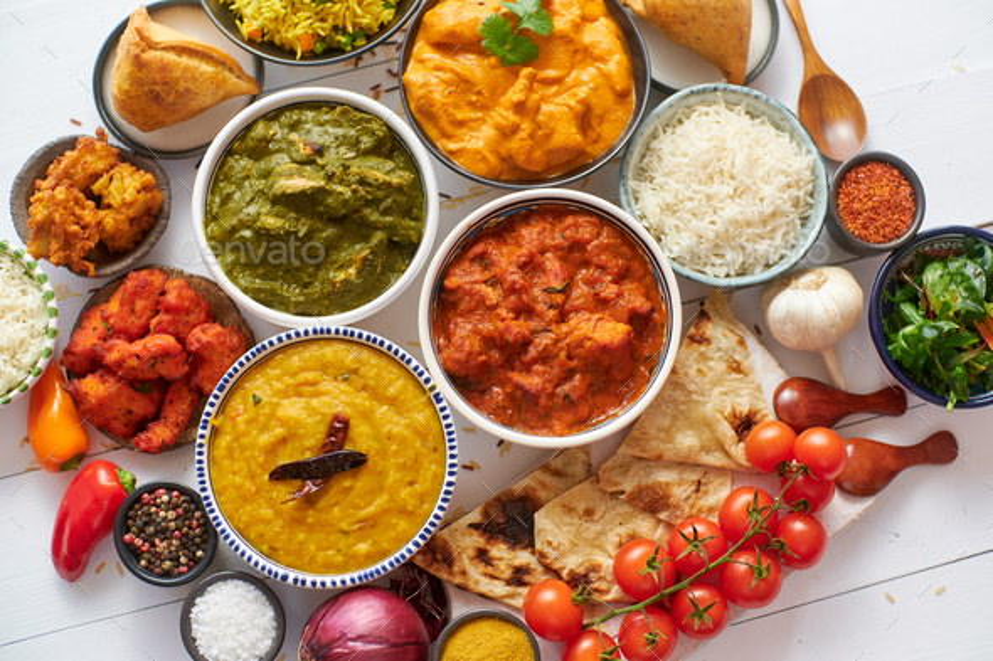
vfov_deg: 18.2
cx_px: 496
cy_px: 330
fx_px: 2068
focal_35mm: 75
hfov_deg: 27.0
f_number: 2.2
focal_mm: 50
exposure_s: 1/200
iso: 250
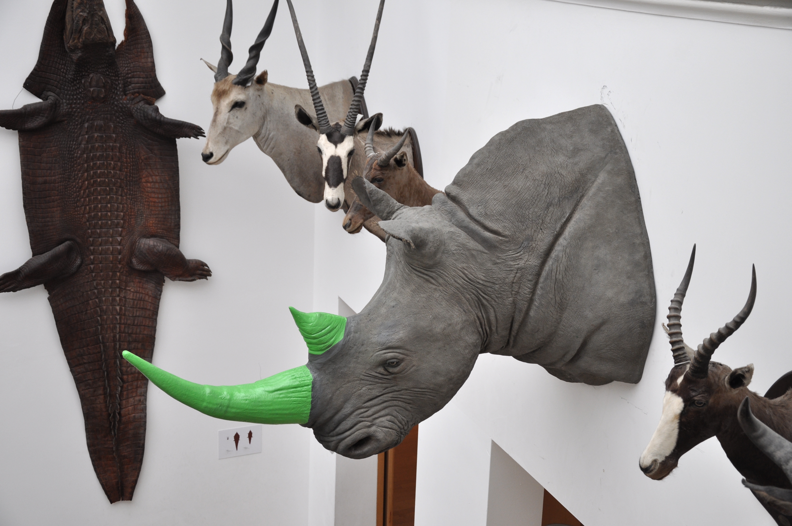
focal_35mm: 48
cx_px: 396
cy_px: 263
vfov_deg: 28.0
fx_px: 1055
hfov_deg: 41.2
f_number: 4.2
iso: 400
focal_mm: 32
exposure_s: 1/40
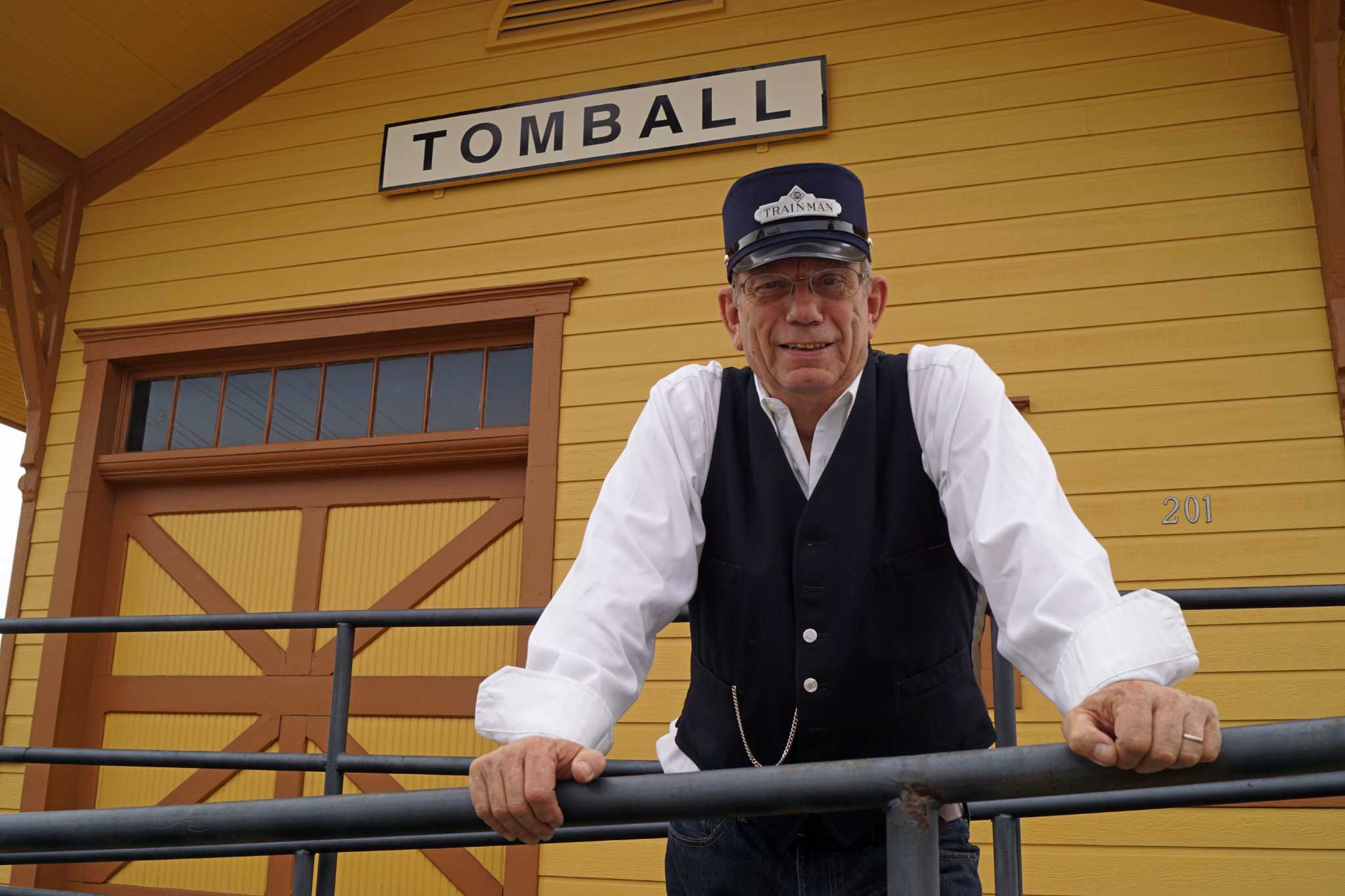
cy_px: 448
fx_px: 1233
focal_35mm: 33
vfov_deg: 40.0
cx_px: 672
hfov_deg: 57.2
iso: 100
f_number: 9
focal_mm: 22
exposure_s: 1/125
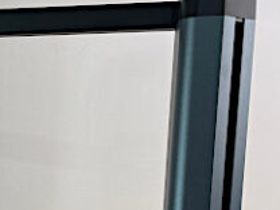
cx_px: -109
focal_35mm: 96
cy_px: 293
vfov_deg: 14.6
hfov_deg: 18.6
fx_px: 777
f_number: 1.6
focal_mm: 4.2
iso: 80
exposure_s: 1/100
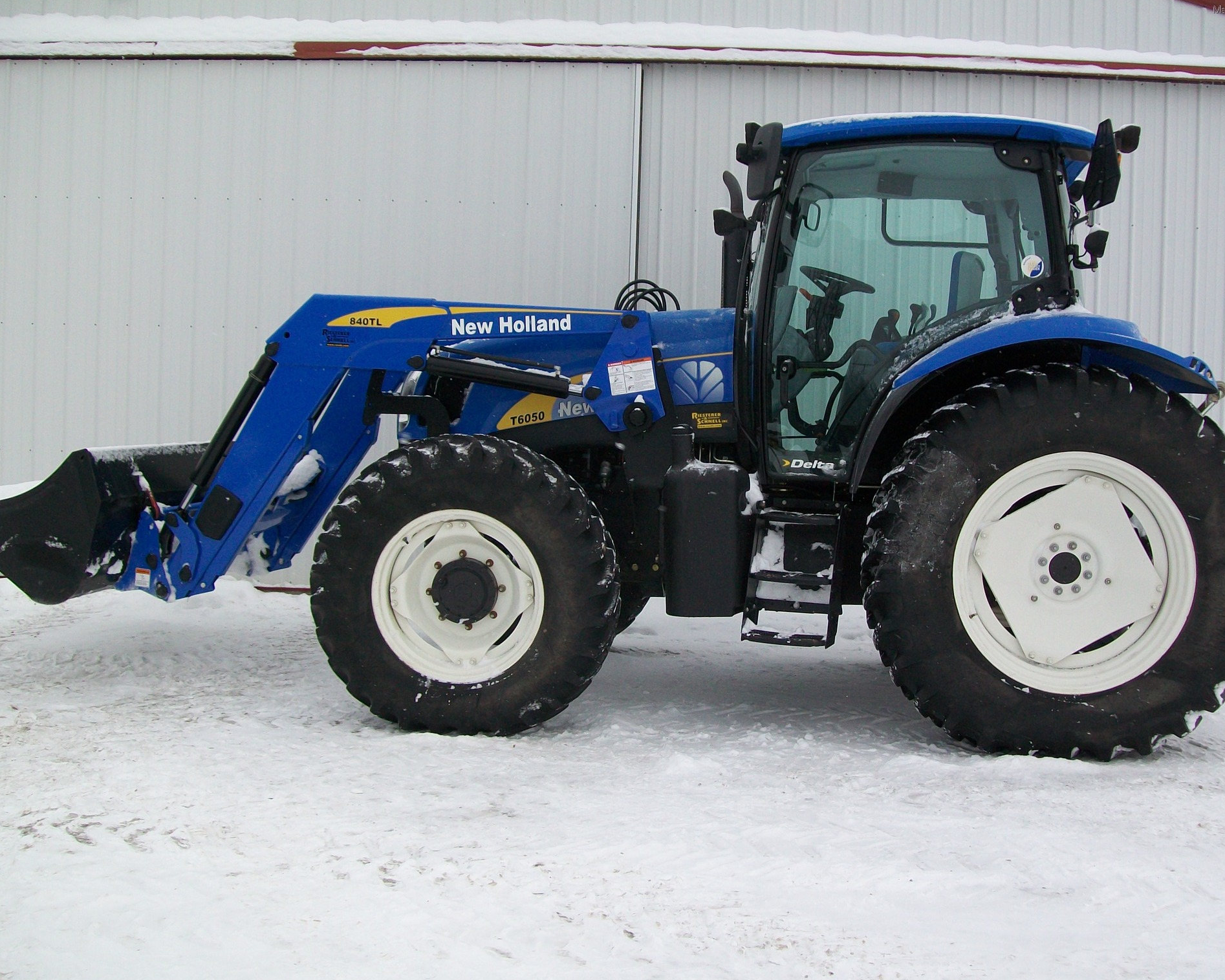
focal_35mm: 38
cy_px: 495
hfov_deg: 47.9
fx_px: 1378
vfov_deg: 39.2
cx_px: 641
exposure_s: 1/500
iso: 64
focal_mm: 6
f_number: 2.7
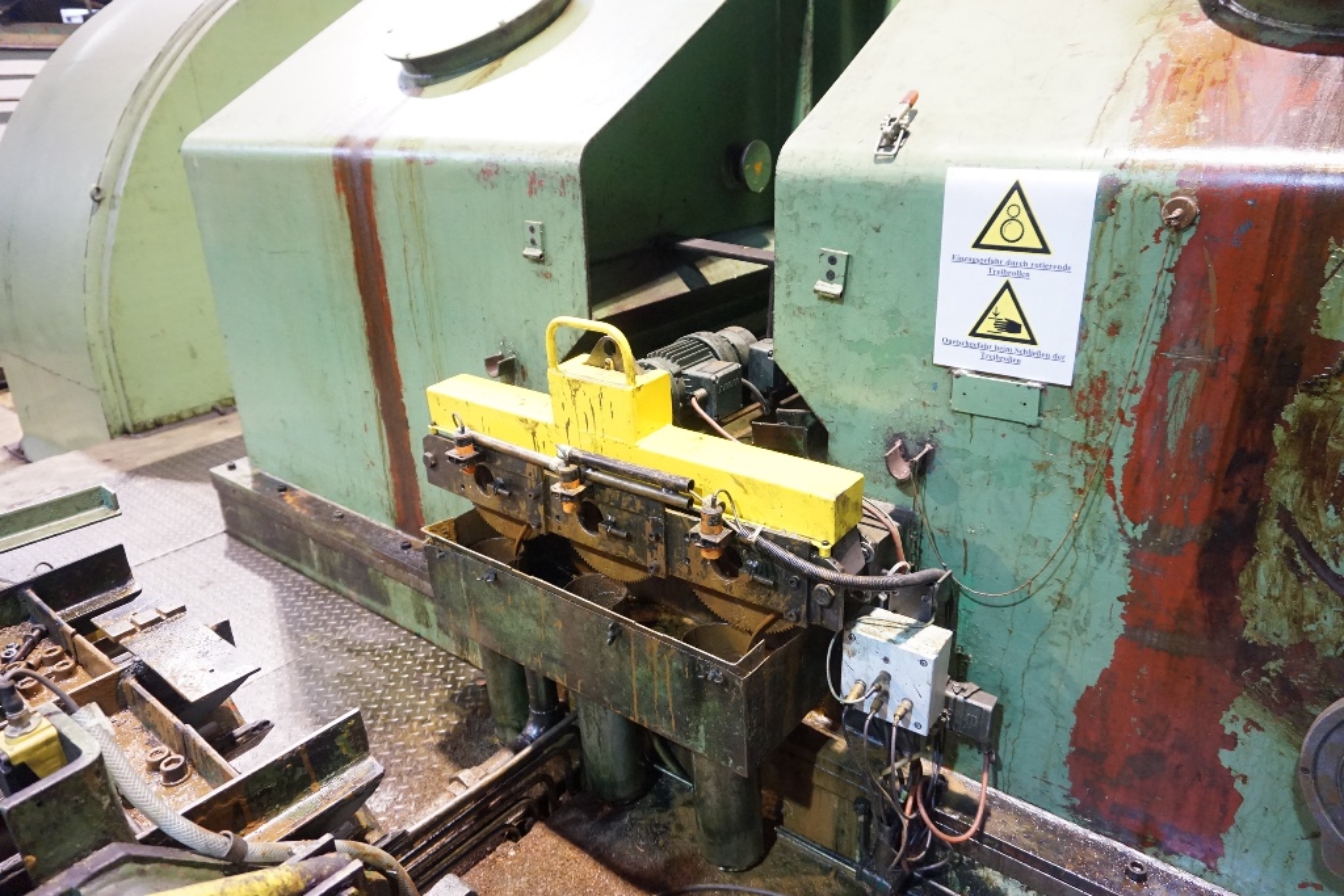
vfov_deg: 53.1
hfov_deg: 73.7
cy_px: 448
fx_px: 896
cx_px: 672
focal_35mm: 24
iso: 3200
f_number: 3.5
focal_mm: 16
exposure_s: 1/40
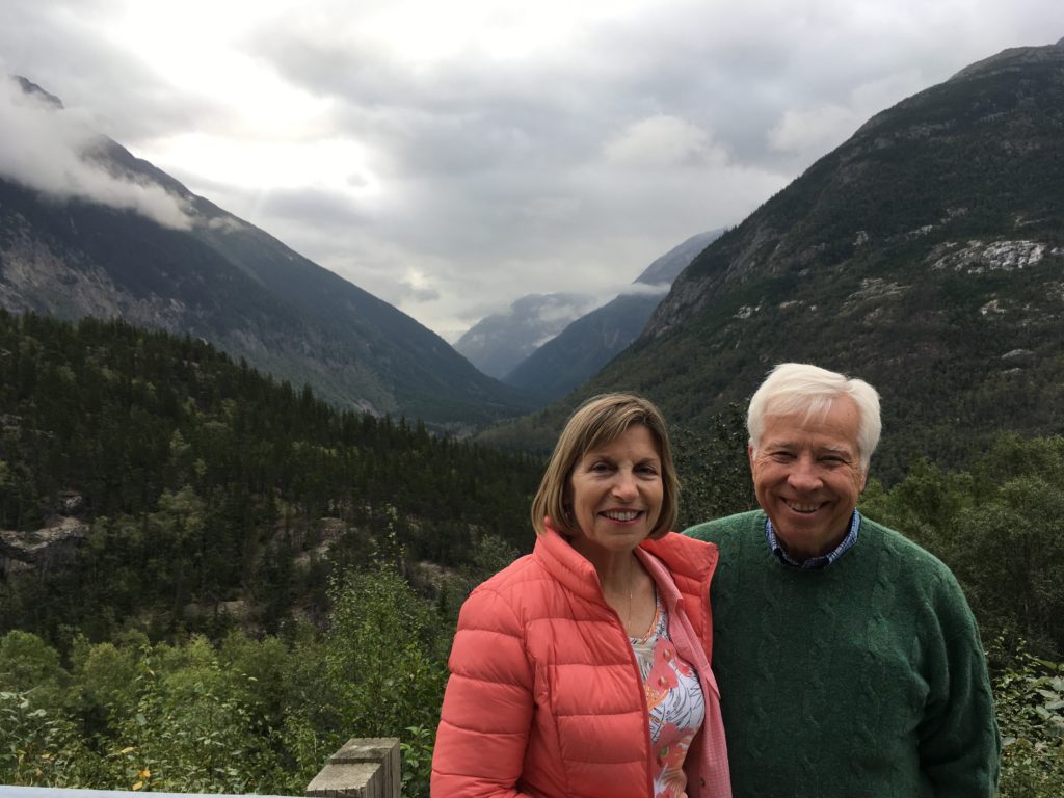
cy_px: 399
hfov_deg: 61.7
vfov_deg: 48.2
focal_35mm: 29
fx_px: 891
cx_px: 532
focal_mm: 4.15
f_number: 2.2
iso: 25
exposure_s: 1/329
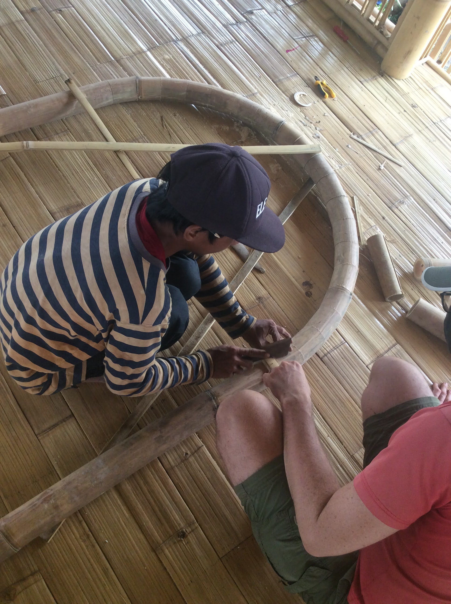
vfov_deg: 56.9
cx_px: 226
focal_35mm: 32
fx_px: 557
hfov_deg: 44.1
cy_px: 302
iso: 50
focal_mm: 3.3
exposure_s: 1/100
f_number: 2.4
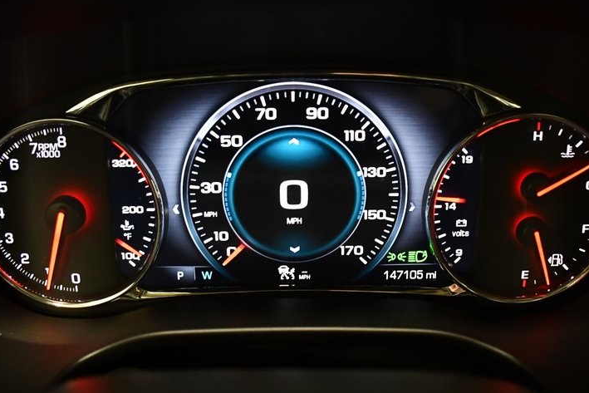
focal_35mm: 39
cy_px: 195
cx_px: 287
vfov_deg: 34.2
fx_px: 638
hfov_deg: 49.5
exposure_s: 1/60
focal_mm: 18
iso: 4000
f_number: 3.5
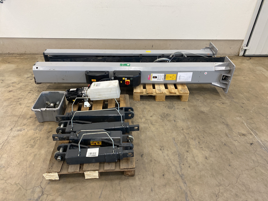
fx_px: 201
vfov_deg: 53.1
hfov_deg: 67.3
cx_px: 134
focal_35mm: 26
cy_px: 100
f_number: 1.8
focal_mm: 4.25
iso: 125
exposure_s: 1/60
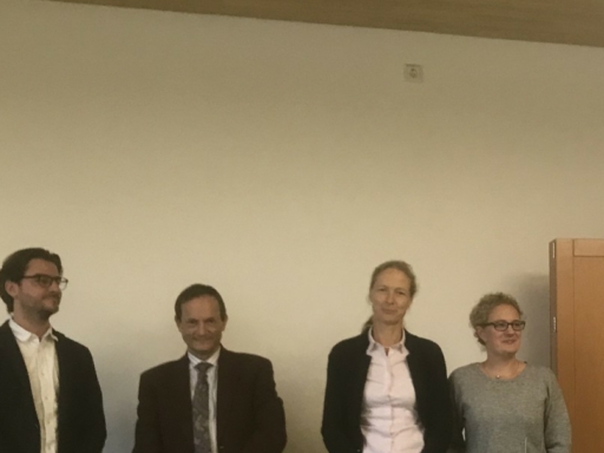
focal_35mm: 70
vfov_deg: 20.5
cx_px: 551
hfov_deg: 26.8
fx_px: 1221
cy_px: 421
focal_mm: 3.99
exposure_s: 1/33
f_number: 1.8
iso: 40
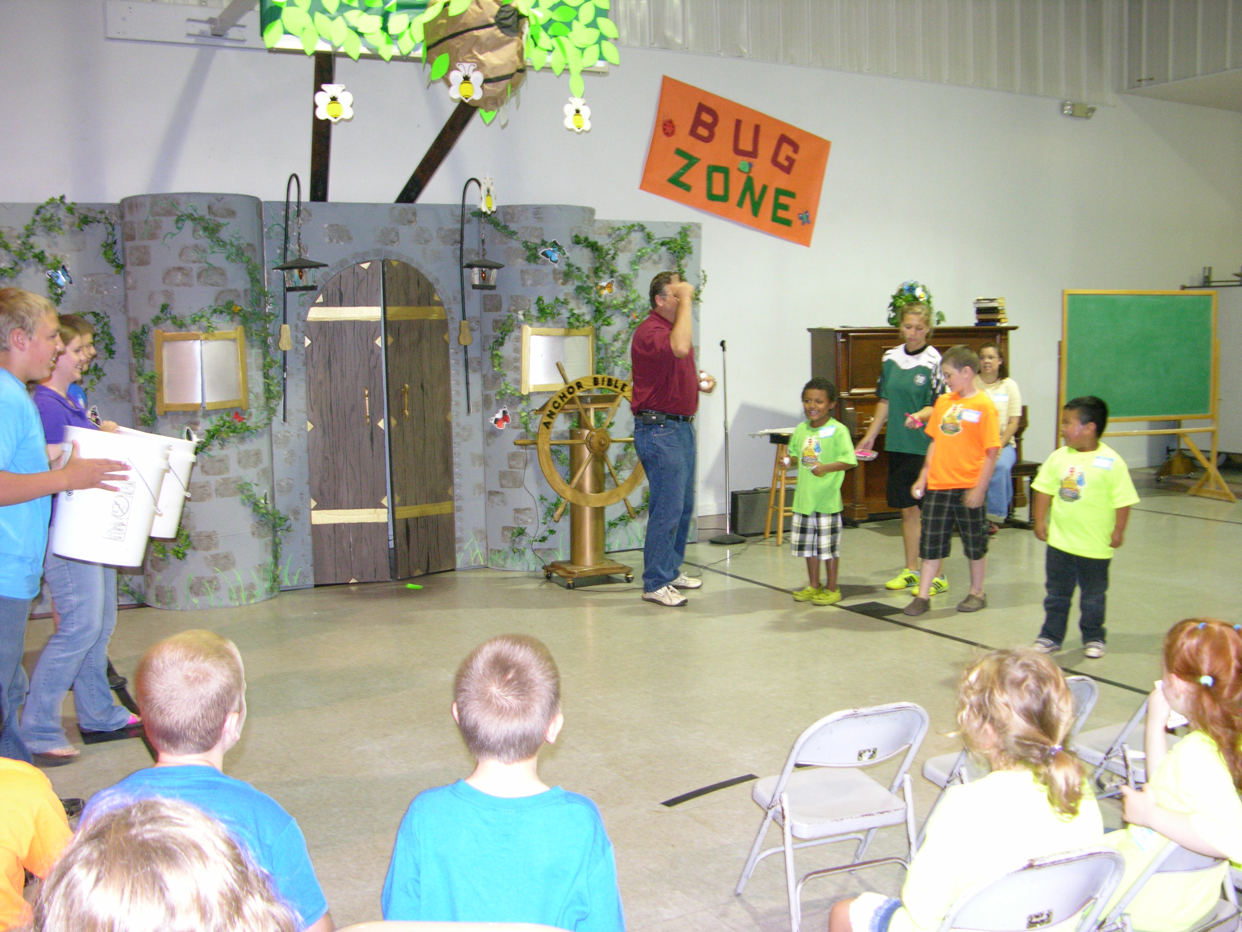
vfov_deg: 40.7
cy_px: 466
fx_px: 1256
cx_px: 621
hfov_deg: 52.6
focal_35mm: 35
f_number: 2.8
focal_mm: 8.9
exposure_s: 1/23.5
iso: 200
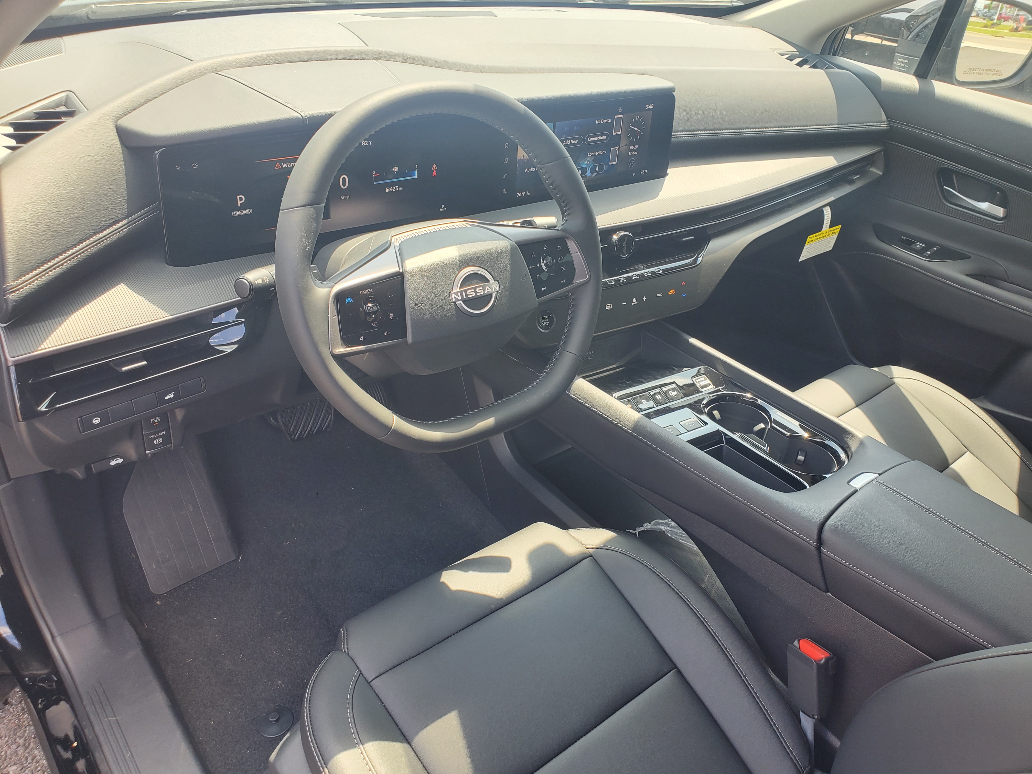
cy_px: 387
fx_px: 775
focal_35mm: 26
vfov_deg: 53.1
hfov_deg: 67.3
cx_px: 516
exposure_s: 1/80
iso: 50
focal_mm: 4.3
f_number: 2.4
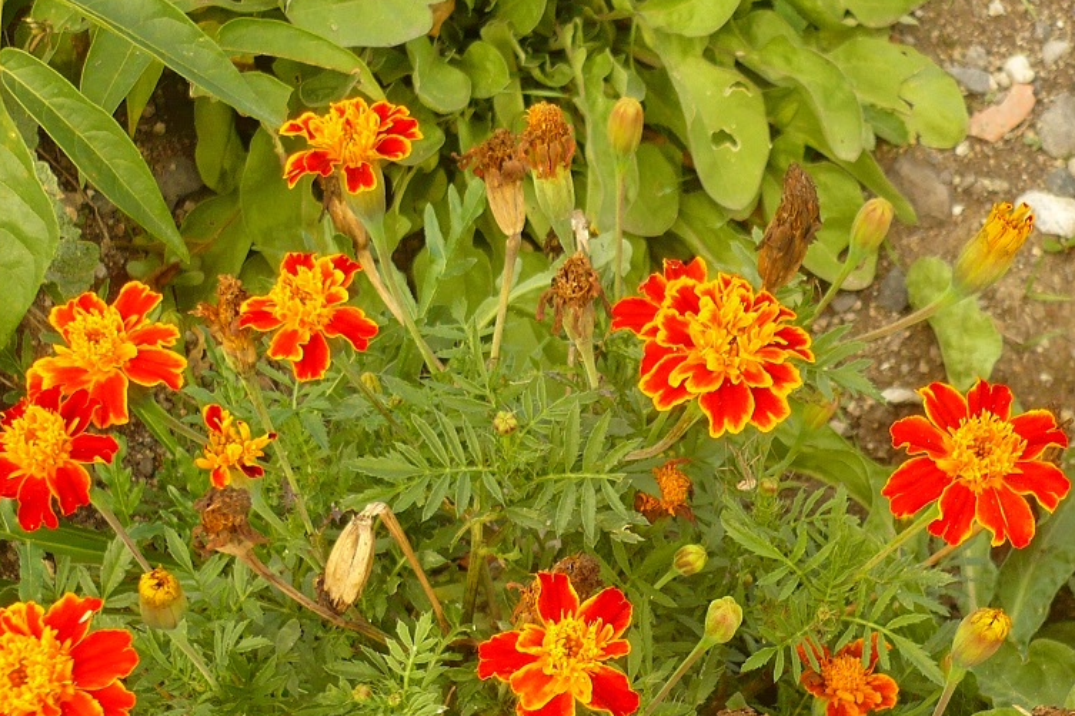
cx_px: 590
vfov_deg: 23.0
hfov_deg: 34.5
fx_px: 1732
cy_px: 576
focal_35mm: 58
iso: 100
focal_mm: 5.8
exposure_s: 1/160
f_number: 2.8
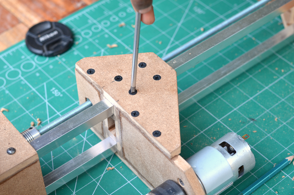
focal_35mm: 75
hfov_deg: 27.0
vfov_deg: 18.1
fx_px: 611
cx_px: 147
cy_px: 98
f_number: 5
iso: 400
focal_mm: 50
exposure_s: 1/100
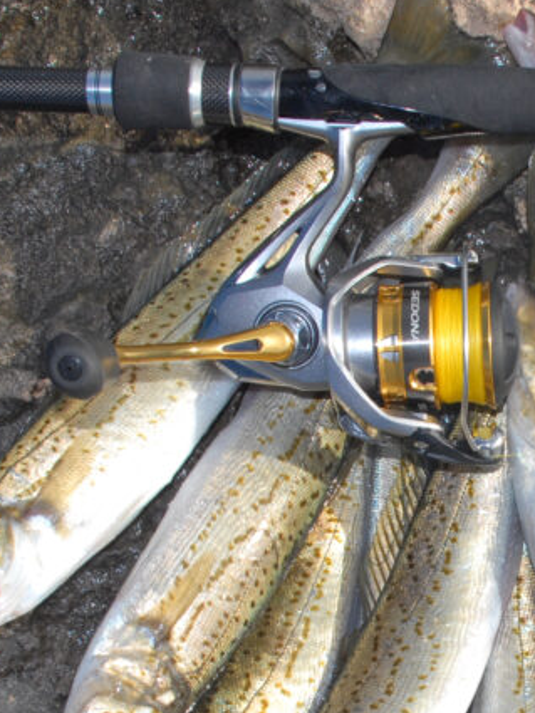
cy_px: 620
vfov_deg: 20.7
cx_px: 555
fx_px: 1915
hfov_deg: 15.6
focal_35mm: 93
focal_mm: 24
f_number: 11
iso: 250
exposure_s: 1/250
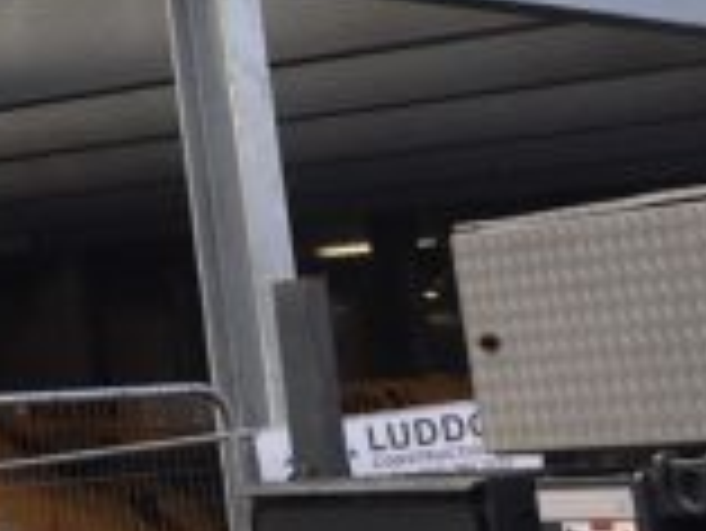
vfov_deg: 9.6
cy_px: -594
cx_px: -346
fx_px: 2898
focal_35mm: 142
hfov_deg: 13.1
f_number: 2.2
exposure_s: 1/481
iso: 25
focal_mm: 4.15
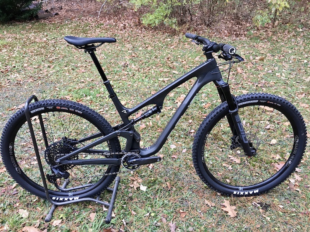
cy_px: 116
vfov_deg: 48.2
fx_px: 260
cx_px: 155
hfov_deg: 61.7
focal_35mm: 29
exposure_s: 1/30
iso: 40
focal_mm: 4.15
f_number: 2.2
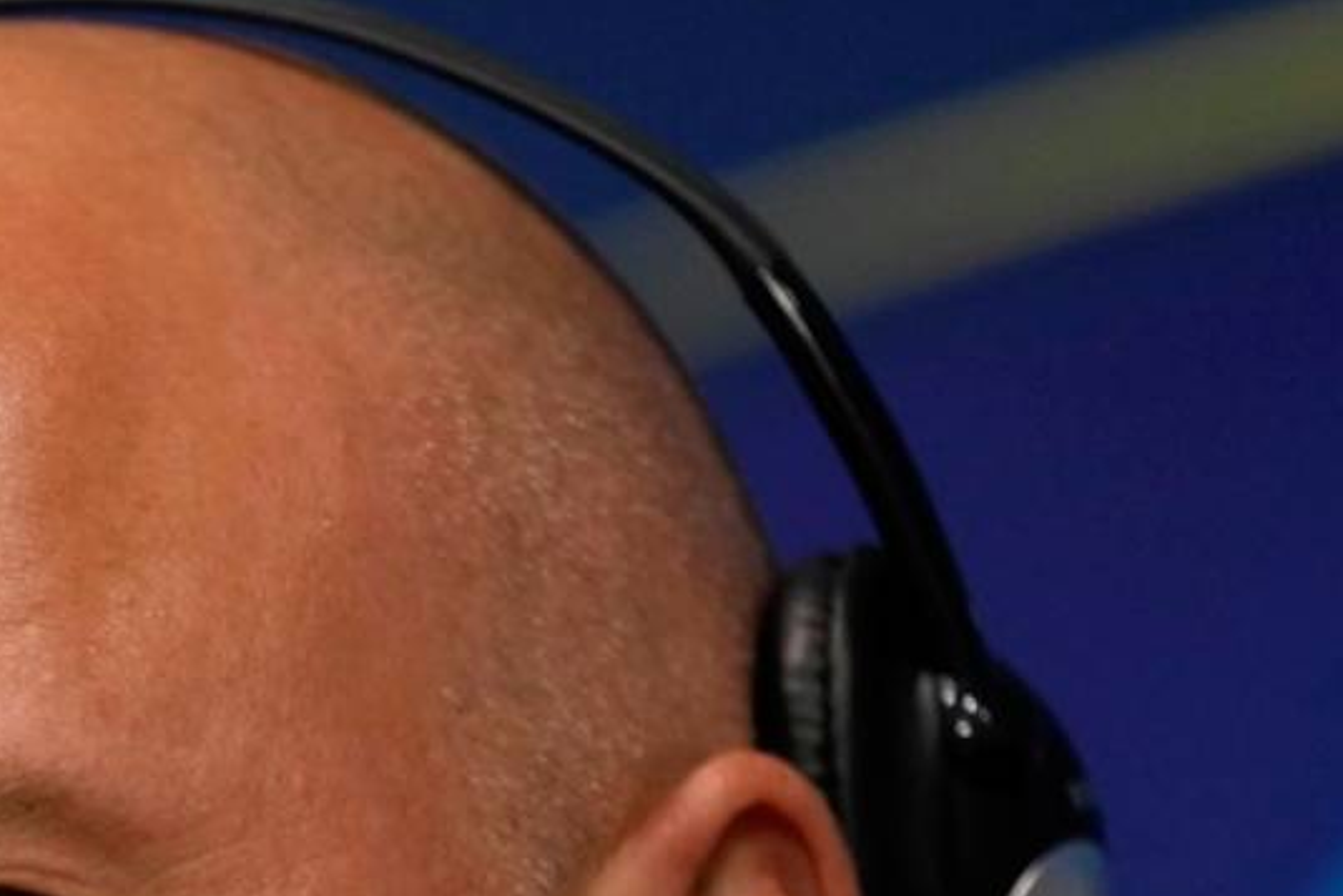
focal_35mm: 592
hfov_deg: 3.5
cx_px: -577
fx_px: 22090
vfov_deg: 2.3
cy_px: 1213
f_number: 2.8
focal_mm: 198
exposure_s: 1/250
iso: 1600
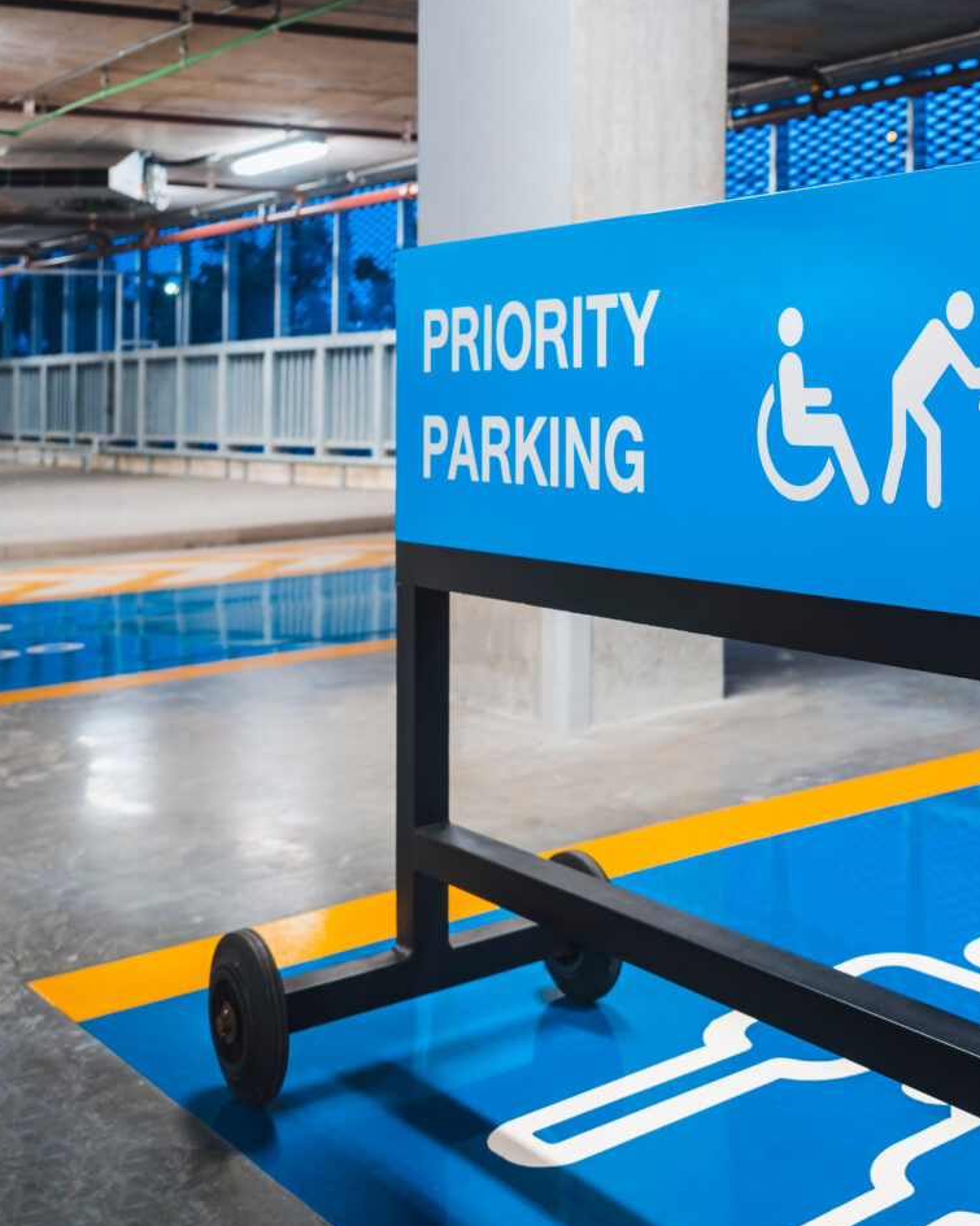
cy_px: 619
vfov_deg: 41.2
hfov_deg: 32.3
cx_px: 823
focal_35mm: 45
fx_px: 1632
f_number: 2.8
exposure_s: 1/13
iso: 200
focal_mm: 17
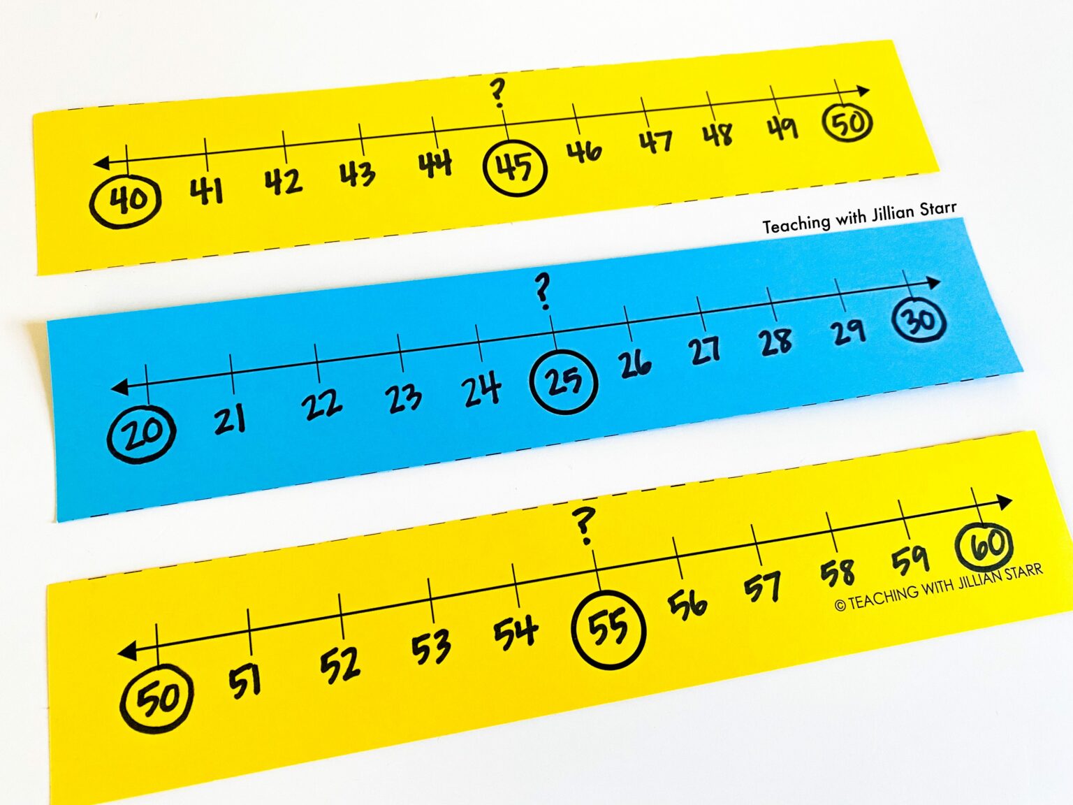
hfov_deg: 67.3
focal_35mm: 26
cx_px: 536
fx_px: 806
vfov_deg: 53.1
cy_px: 402
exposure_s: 1/75
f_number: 1.8
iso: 125
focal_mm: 4.25
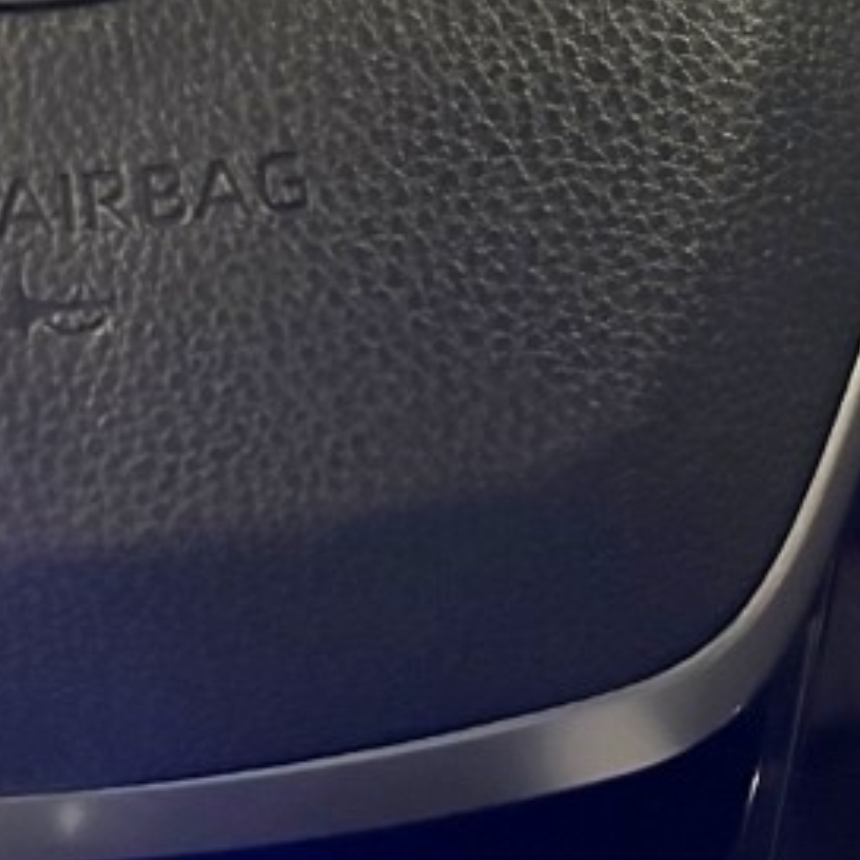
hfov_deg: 19.0
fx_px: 2249
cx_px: 1293
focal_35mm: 80
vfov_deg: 19.9
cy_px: -256
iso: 1000
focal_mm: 6.86
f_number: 1.78
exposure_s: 1/40
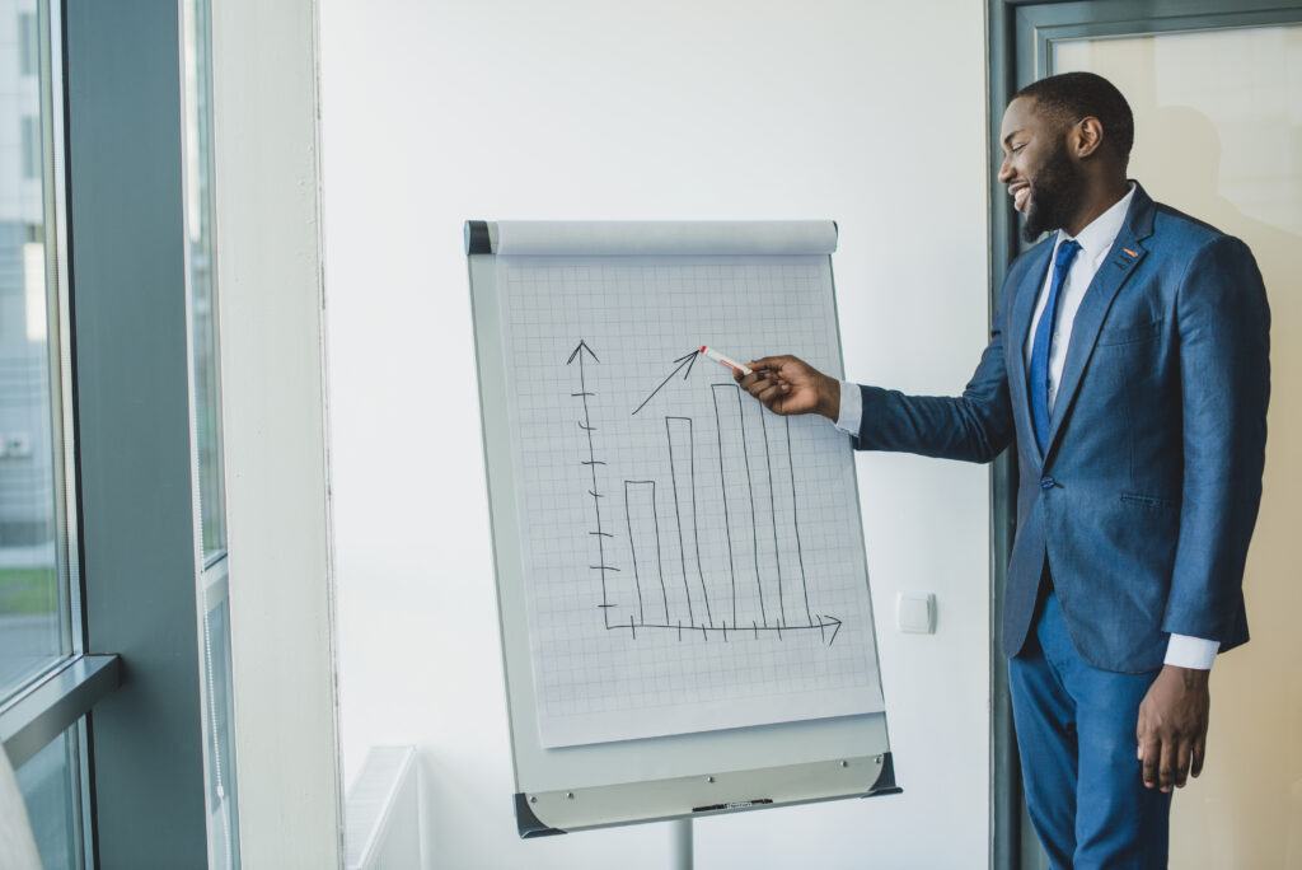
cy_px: 435
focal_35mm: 50
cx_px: 651
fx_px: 1809
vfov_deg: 27.0
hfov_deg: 39.6
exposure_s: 1/320
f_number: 2.8
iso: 500
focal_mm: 50
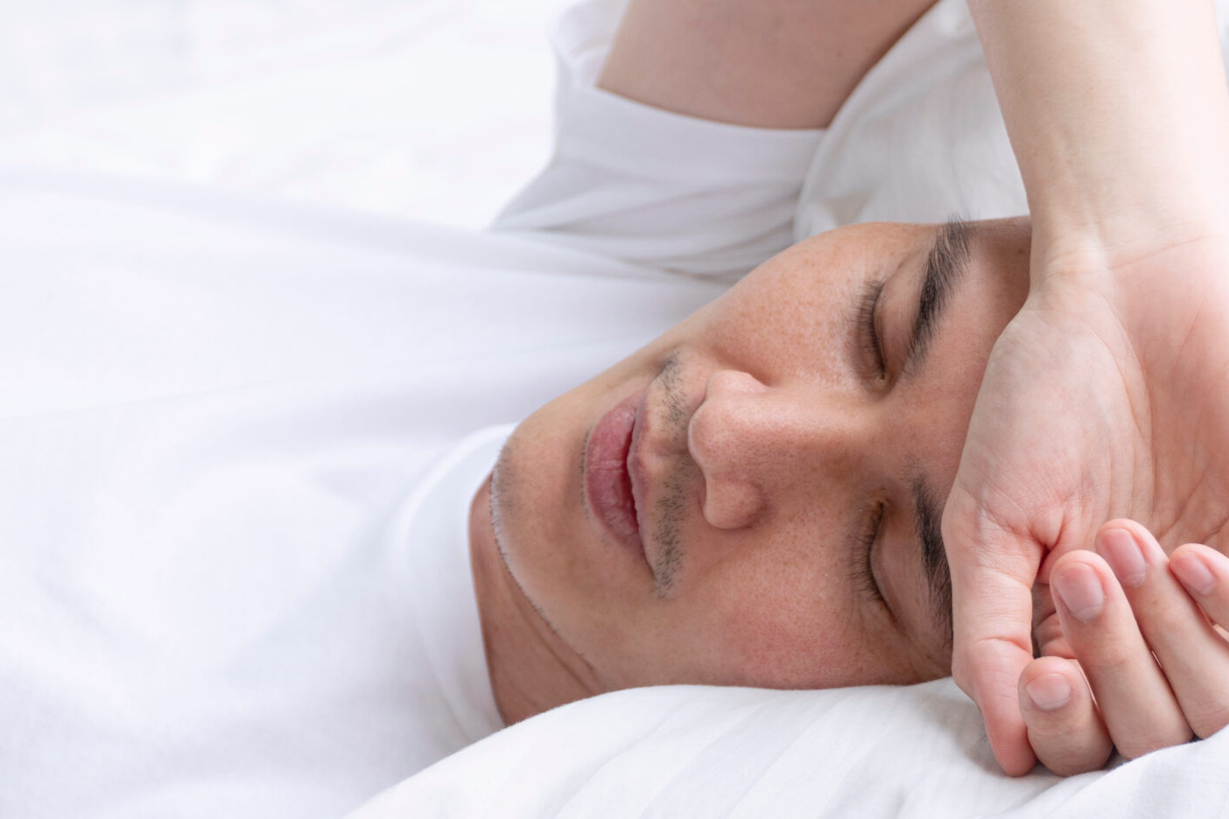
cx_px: 839
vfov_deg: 7.4
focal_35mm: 186
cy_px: 642
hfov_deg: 11.0
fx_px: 6349
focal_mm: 68
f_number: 4
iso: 125
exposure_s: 1/160
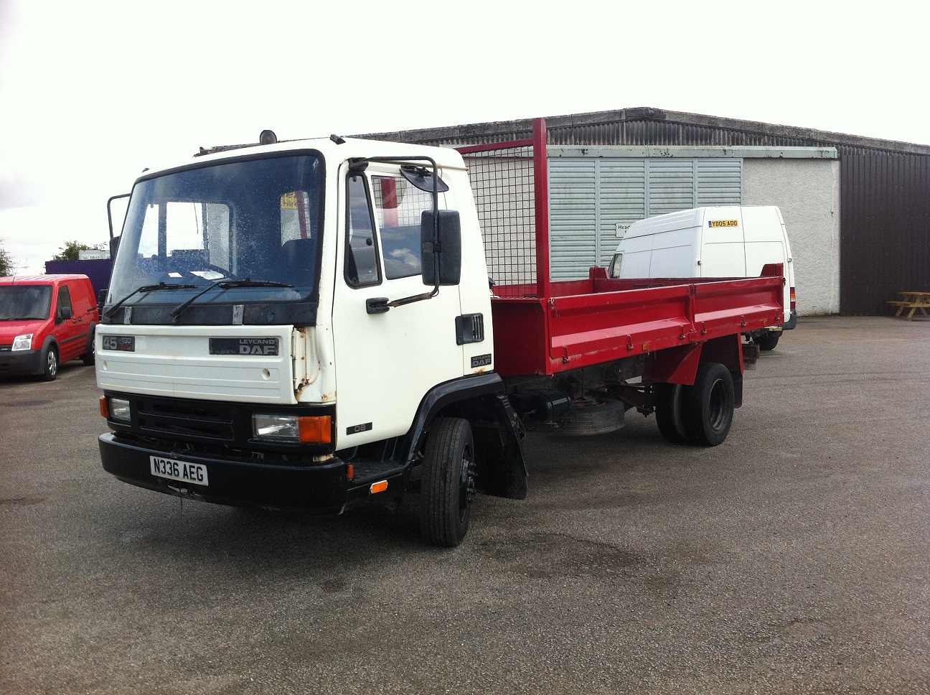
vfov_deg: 40.6
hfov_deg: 52.7
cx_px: 465
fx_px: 939
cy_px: 348
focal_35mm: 35
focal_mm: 3.85
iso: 80
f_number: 2.8
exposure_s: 1/495
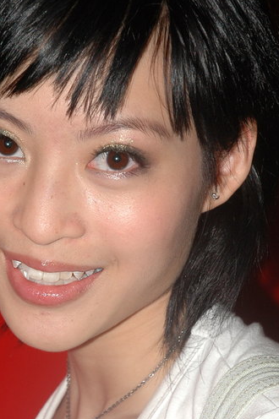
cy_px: 232
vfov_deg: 10.7
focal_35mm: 192
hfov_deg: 7.1
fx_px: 2235
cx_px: 98
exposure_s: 1/200
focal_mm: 62
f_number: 8
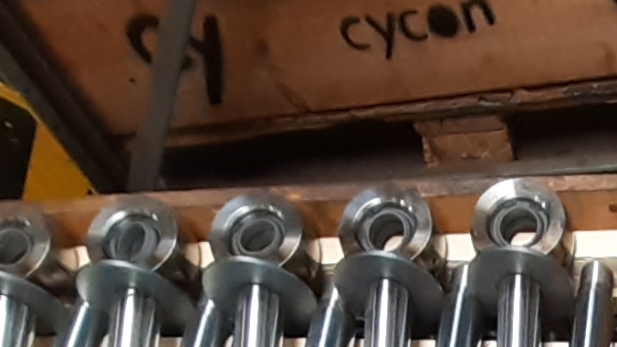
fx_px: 883
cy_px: 797
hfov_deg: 32.1
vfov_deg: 15.1
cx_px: 737
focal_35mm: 54
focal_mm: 1.13
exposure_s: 1/50
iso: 100
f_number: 2.2
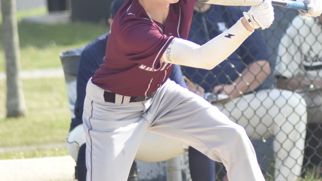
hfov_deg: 3.4
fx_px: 5492
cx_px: 211
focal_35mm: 643
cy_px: 88
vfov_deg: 1.9
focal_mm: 170
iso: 640
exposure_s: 1/1600
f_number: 4.8
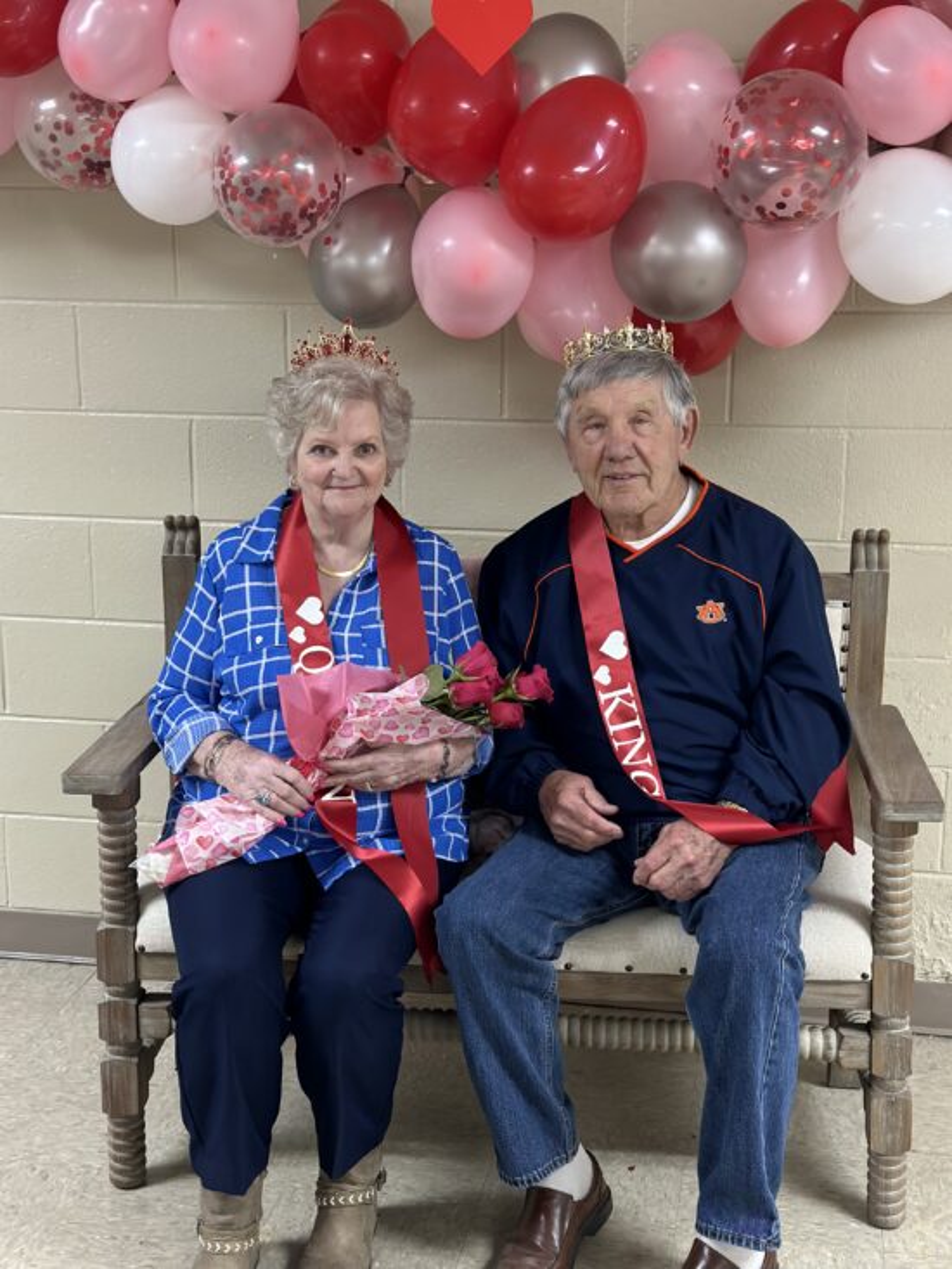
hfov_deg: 30.3
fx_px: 1760
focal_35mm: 48
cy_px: 634
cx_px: 476
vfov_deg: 39.7
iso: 250
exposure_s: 1/60
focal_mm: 6.86
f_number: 1.78
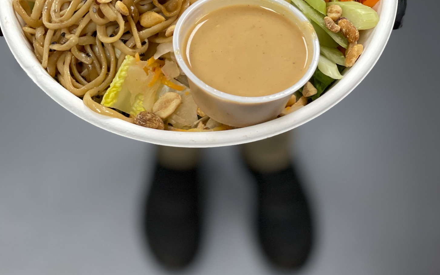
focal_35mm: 78
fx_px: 935
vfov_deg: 16.2
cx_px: 208
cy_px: -28
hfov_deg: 26.5
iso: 160
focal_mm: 6
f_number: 2
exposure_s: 1/120
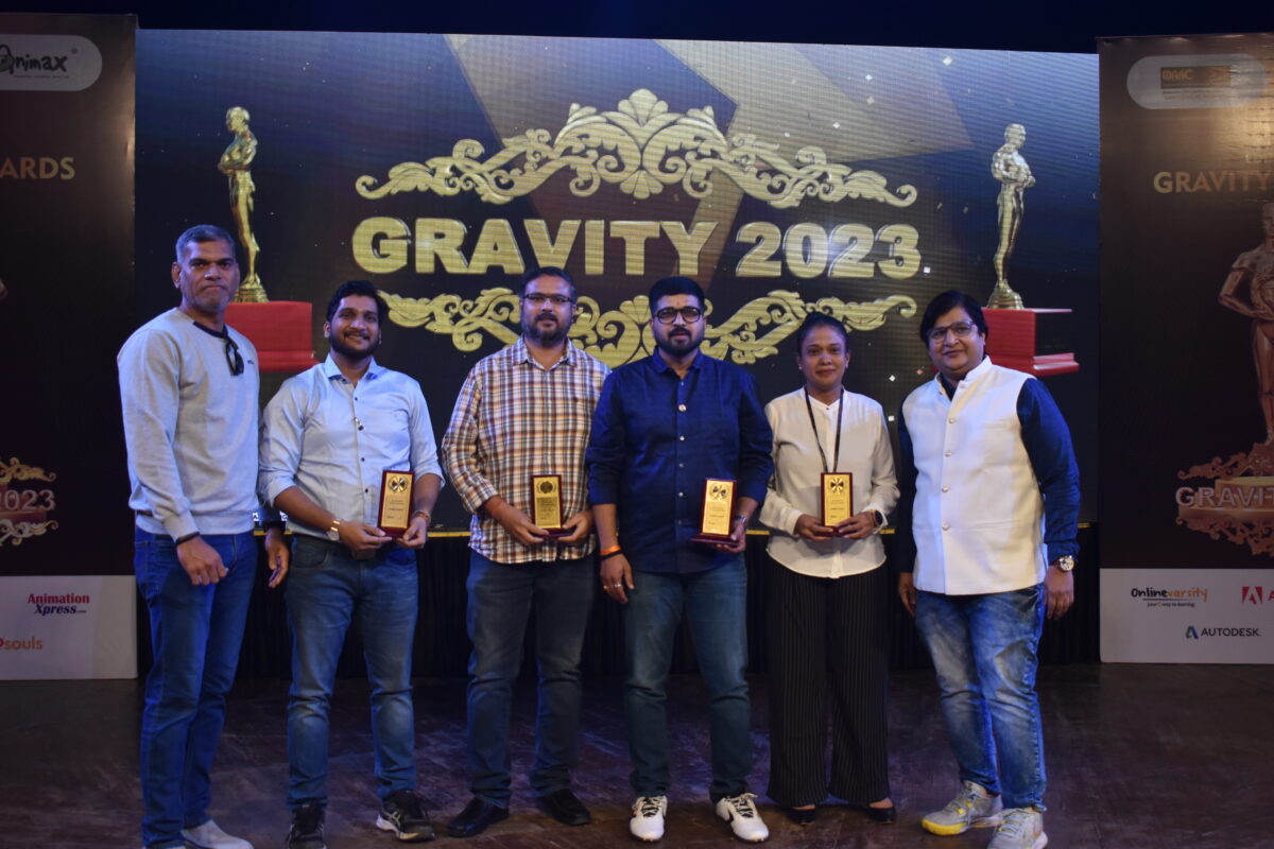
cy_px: 424
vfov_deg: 35.5
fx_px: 1327
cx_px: 637
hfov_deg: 51.3
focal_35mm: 38
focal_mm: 25
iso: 800
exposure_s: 1/200
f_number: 4
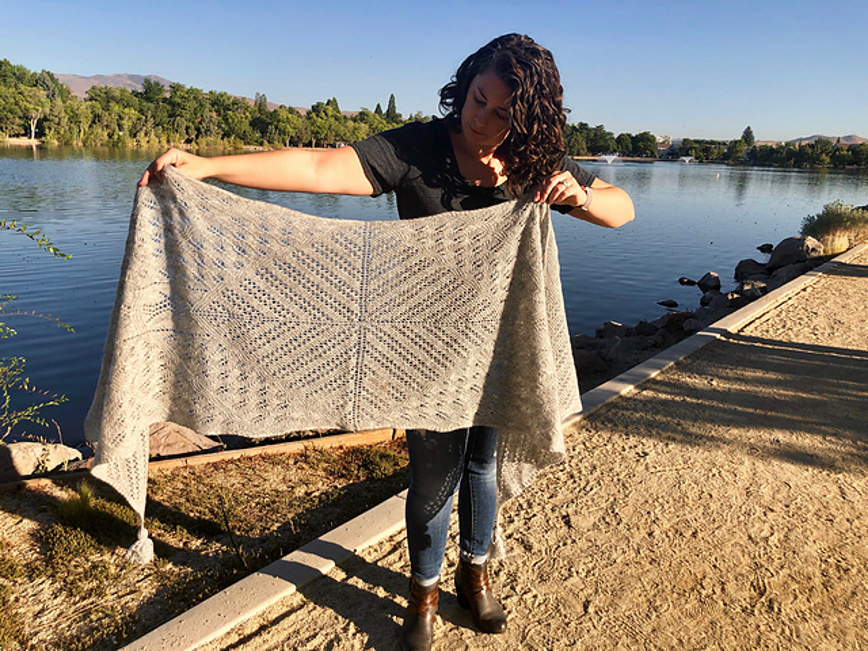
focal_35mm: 28
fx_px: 702
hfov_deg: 63.4
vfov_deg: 49.7
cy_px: 326
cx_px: 434
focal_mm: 3.99
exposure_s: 1/1230
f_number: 1.8
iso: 20
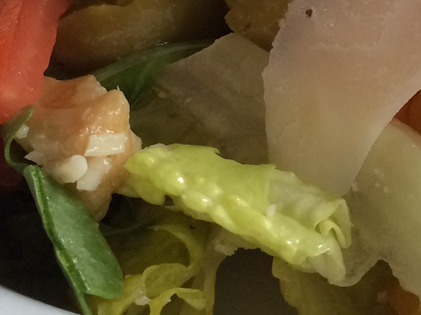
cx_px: 390
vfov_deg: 14.4
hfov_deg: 19.2
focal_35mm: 100
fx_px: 1216
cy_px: -51
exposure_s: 1/30
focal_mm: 4.12
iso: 50
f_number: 2.2
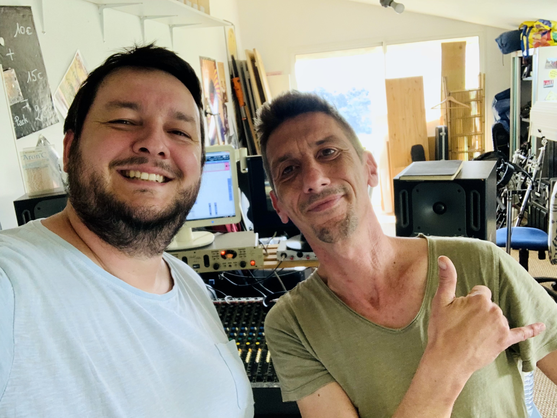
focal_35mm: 32
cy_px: 209
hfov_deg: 56.8
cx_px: 278
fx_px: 515
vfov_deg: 44.2
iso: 320
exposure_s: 1/44
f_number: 2.2
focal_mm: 2.87
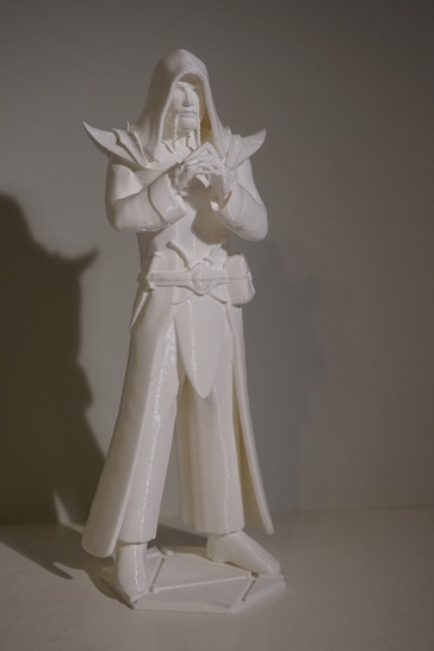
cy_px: 326
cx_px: 217
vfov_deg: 32.6
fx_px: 1112
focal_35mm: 62
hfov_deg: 22.1
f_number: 5.6
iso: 1600
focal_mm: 41
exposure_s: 1/80
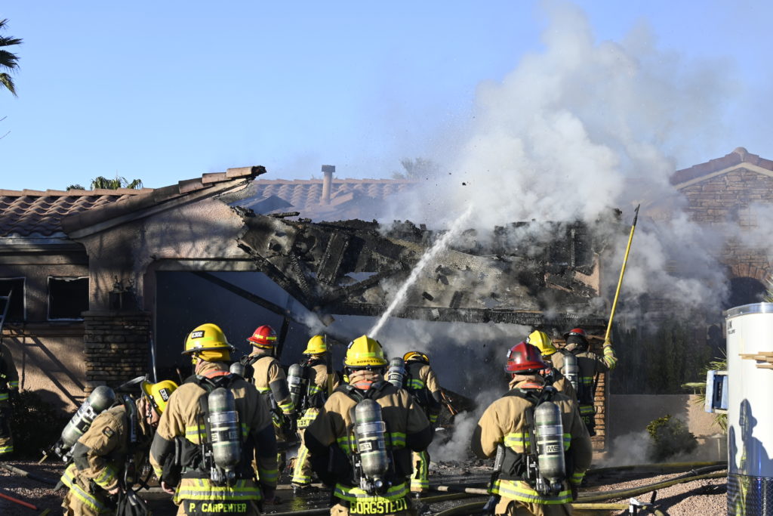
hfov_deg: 25.5
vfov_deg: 17.2
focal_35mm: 80
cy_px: 258
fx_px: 1707
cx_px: 386
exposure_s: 1/250
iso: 160
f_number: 5.6
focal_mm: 53
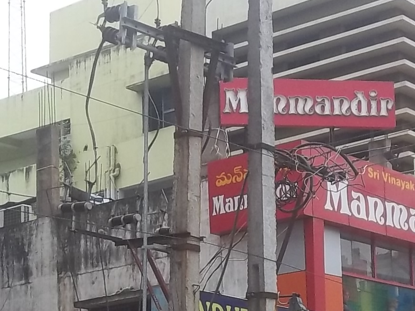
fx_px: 1271
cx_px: 290
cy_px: 336
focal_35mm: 106
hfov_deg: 18.5
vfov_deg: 13.7
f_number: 2.9
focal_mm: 5.7
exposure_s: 1/1000
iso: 80
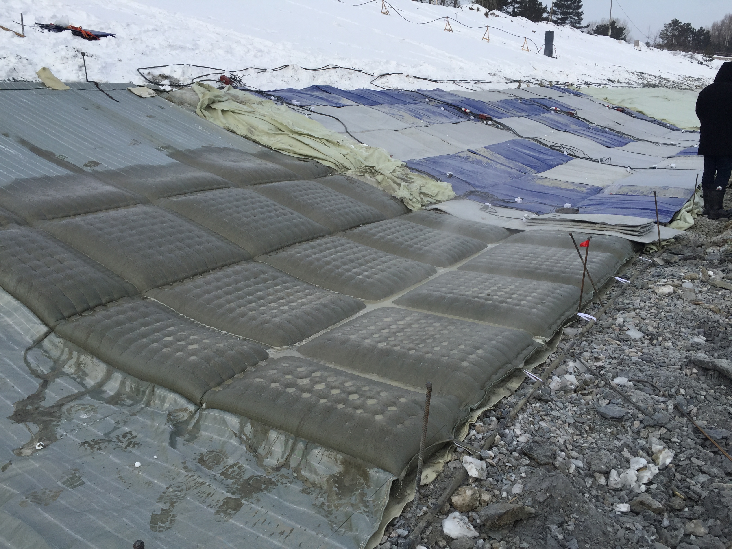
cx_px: 366
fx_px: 613
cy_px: 274
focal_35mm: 29
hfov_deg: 61.7
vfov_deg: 48.2
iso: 32
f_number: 2.2
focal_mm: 4.15
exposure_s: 1/1364
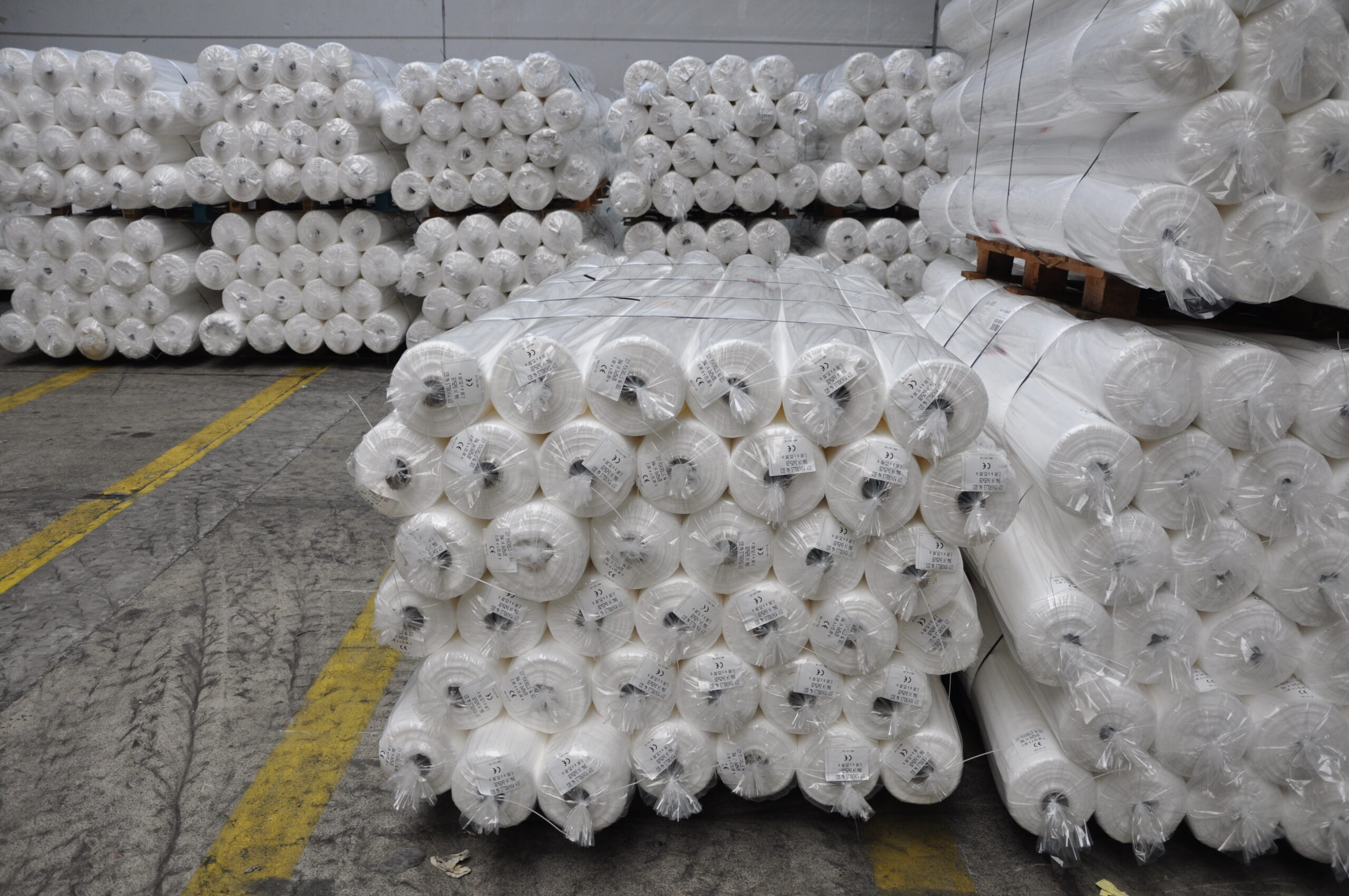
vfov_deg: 47.8
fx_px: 1010
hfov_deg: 67.4
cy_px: 448
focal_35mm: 27
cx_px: 674
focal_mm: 18
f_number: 4.5
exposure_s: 1/80
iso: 400
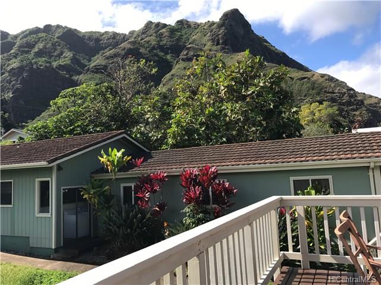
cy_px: 142
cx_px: 190
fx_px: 308
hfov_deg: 63.4
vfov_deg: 49.7
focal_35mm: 28
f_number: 1.8
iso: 20
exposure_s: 1/1368
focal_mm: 3.99
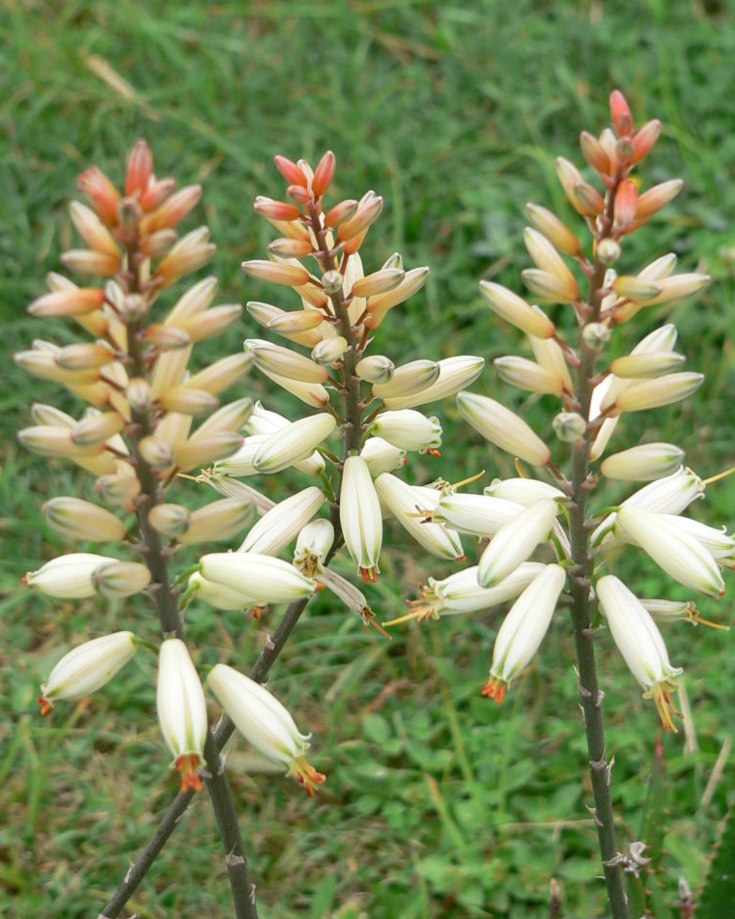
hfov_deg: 14.8
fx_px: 2827
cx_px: 368
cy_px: 444
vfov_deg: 18.5
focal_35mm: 104
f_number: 4
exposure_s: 1/160
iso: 80
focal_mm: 16.4
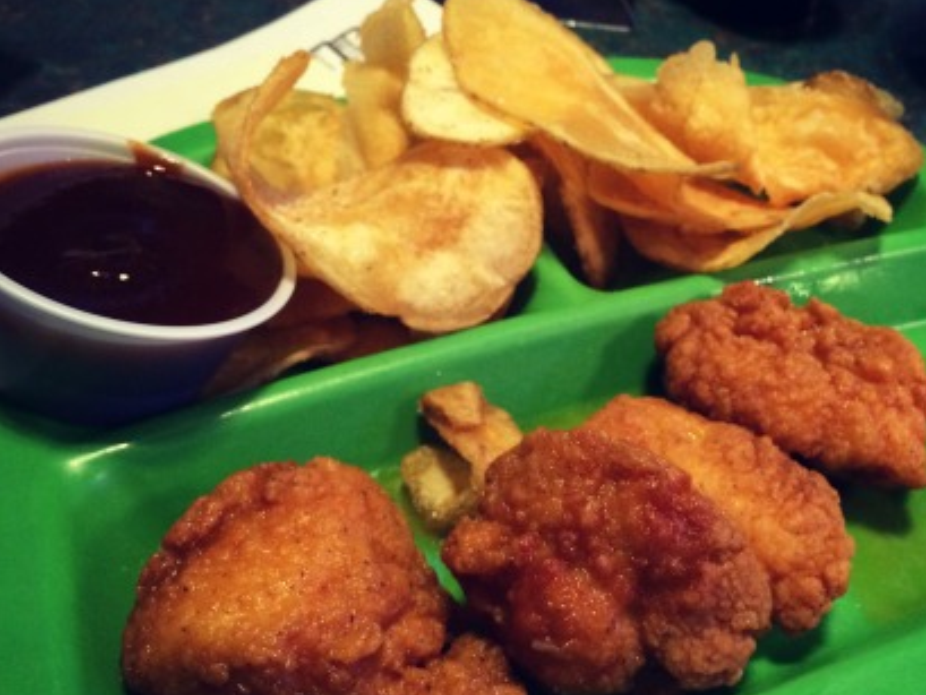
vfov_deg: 36.7
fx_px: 1044
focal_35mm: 39
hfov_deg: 47.6
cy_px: 409
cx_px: 548
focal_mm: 4.15
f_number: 2.2
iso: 250
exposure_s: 1/20
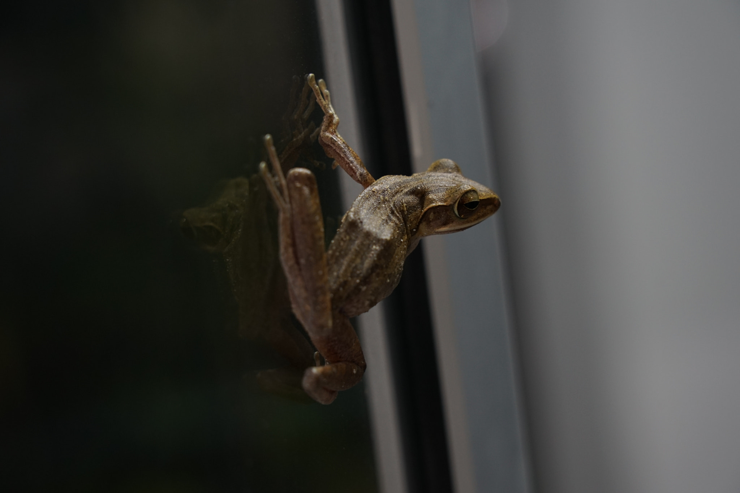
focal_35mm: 105
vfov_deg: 13.0
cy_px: 246
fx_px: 2158
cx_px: 370
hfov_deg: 19.5
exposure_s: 1/13
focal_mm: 105
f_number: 5.6
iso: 640
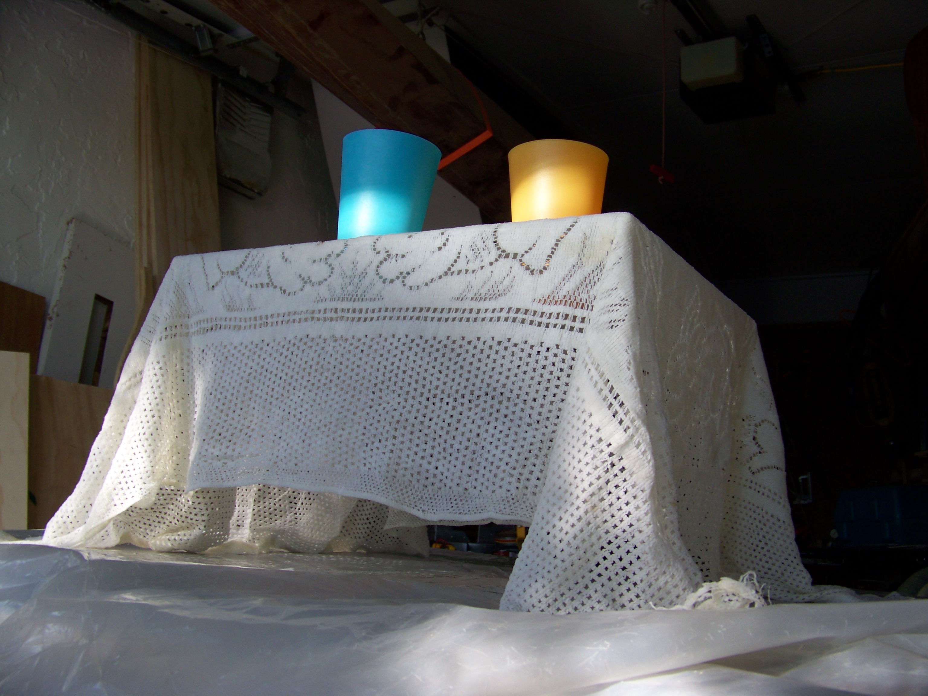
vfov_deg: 39.7
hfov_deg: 51.4
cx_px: 464
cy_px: 348
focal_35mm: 36
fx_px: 965
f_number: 3.6
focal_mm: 5.85
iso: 64
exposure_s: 1/40
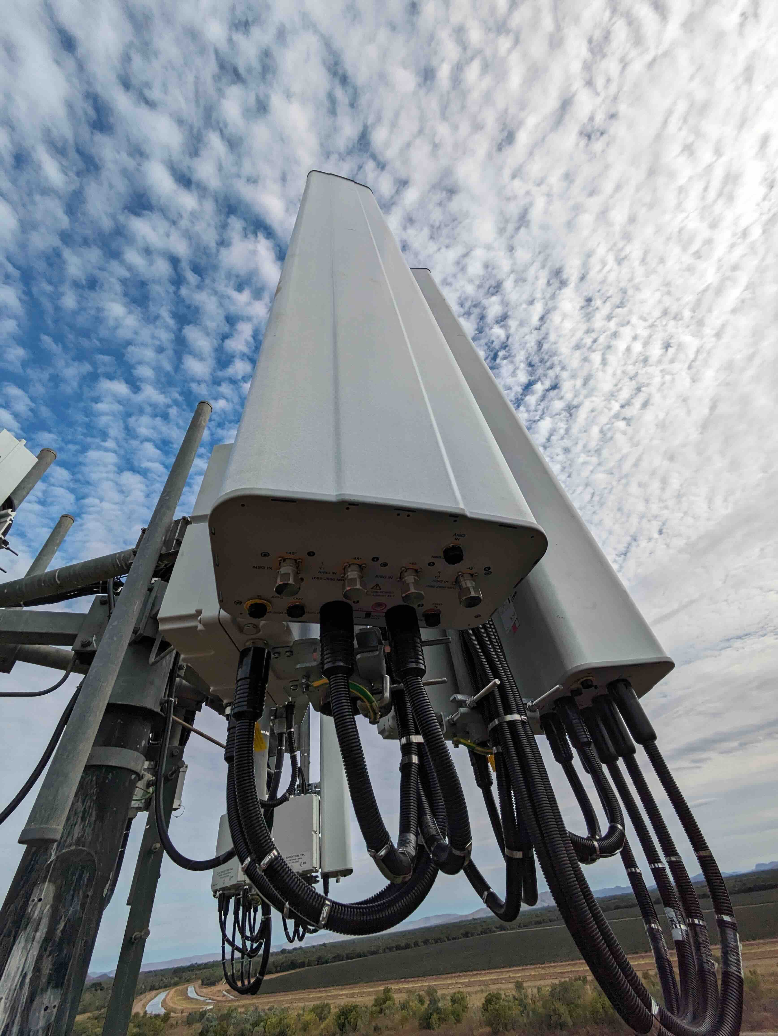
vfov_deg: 102.0
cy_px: 518
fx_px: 419
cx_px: 389
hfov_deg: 85.7
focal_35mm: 14
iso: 80
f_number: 2.2
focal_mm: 1.83
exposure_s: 1/3559
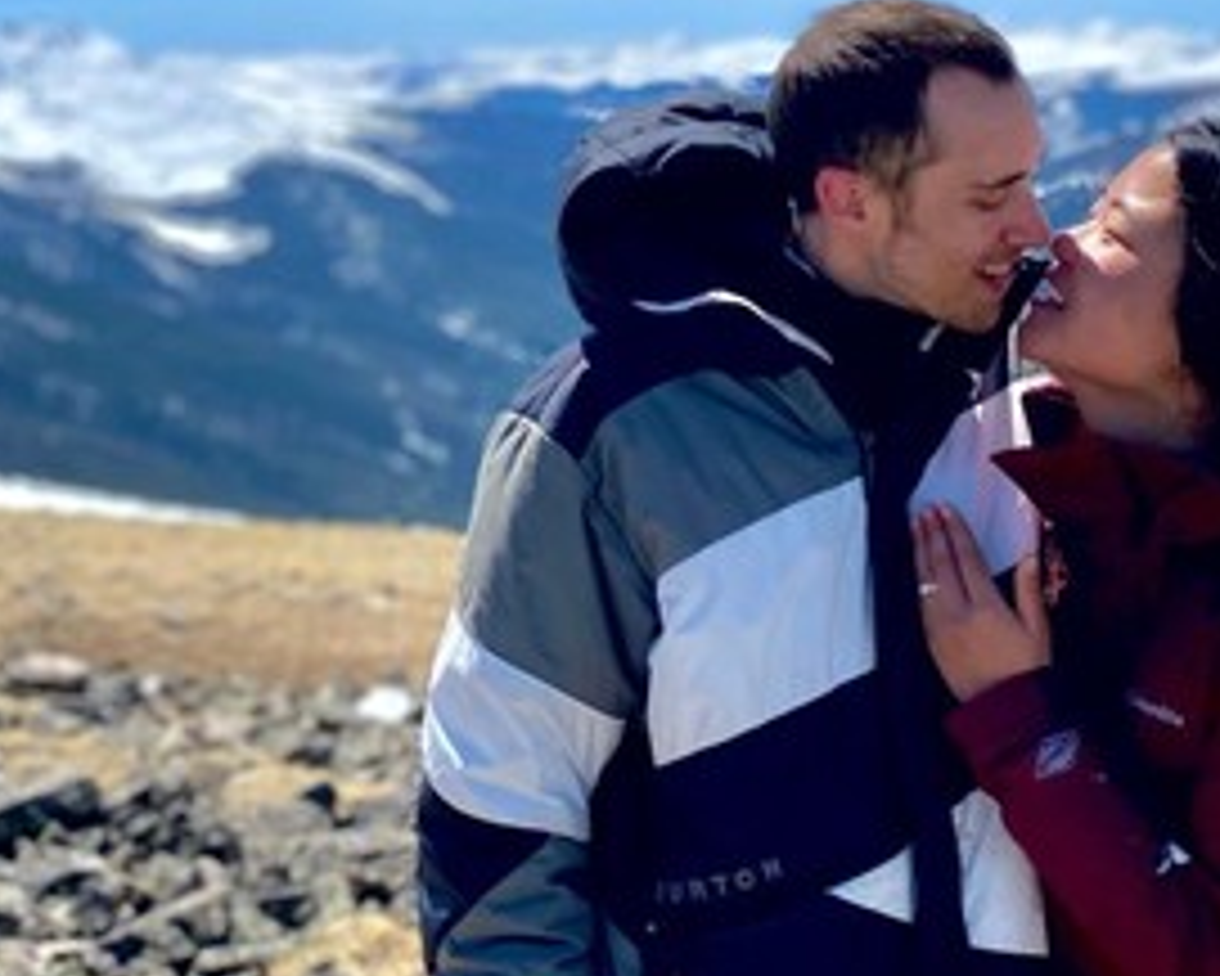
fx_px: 2167
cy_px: 207
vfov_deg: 25.0
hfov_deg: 31.4
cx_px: 545
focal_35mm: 60
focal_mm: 4.25
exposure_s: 1/4808
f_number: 1.8
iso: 32
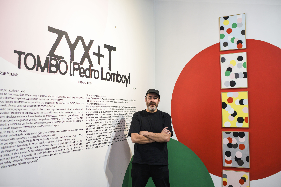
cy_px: 94
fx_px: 273
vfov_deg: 37.9
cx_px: 140
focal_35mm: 35
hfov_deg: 54.4
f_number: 2.8
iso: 400
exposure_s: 1/125
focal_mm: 35
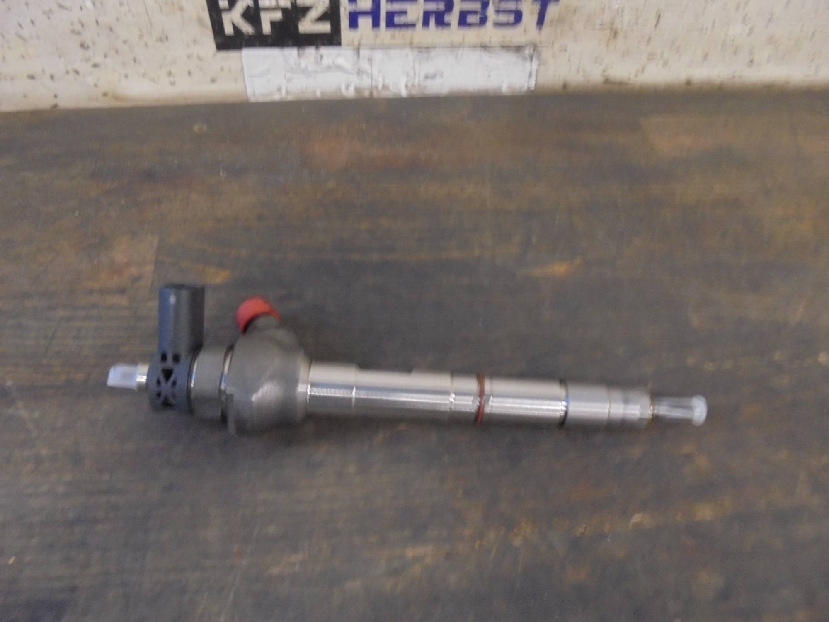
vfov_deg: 53.1
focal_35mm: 26
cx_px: 414
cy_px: 311
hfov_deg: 67.3
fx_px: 623
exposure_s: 1/5
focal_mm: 4.6
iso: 400
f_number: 3.5
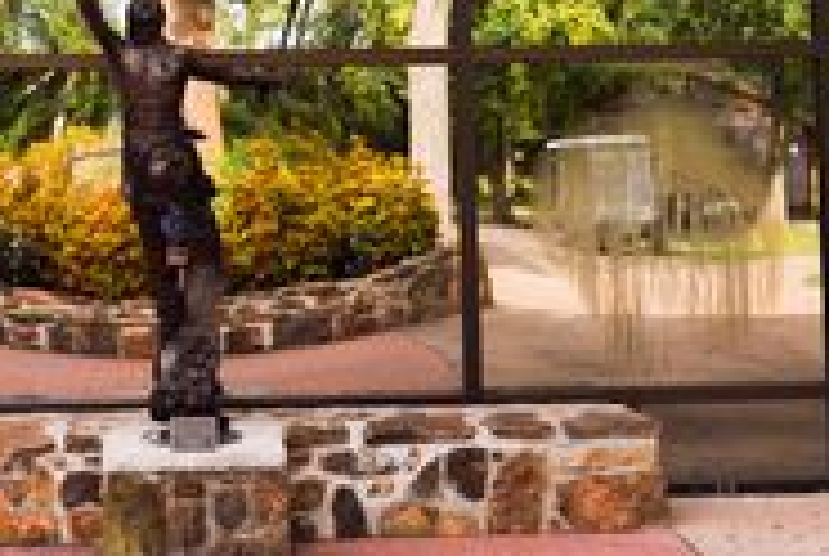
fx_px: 1960
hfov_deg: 23.6
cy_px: -54
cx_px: 215
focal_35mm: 85
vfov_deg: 15.7
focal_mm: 35
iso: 100
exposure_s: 1/1250
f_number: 2.2
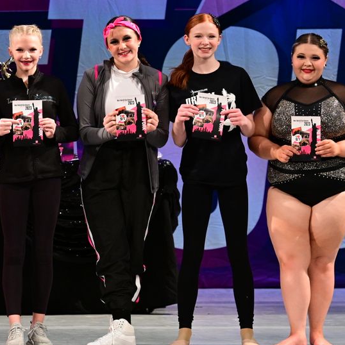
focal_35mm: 367
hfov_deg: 4.8
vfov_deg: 4.8
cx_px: 59
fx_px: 4138
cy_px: 177
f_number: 3.5
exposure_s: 1/1600
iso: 3200
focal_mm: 155
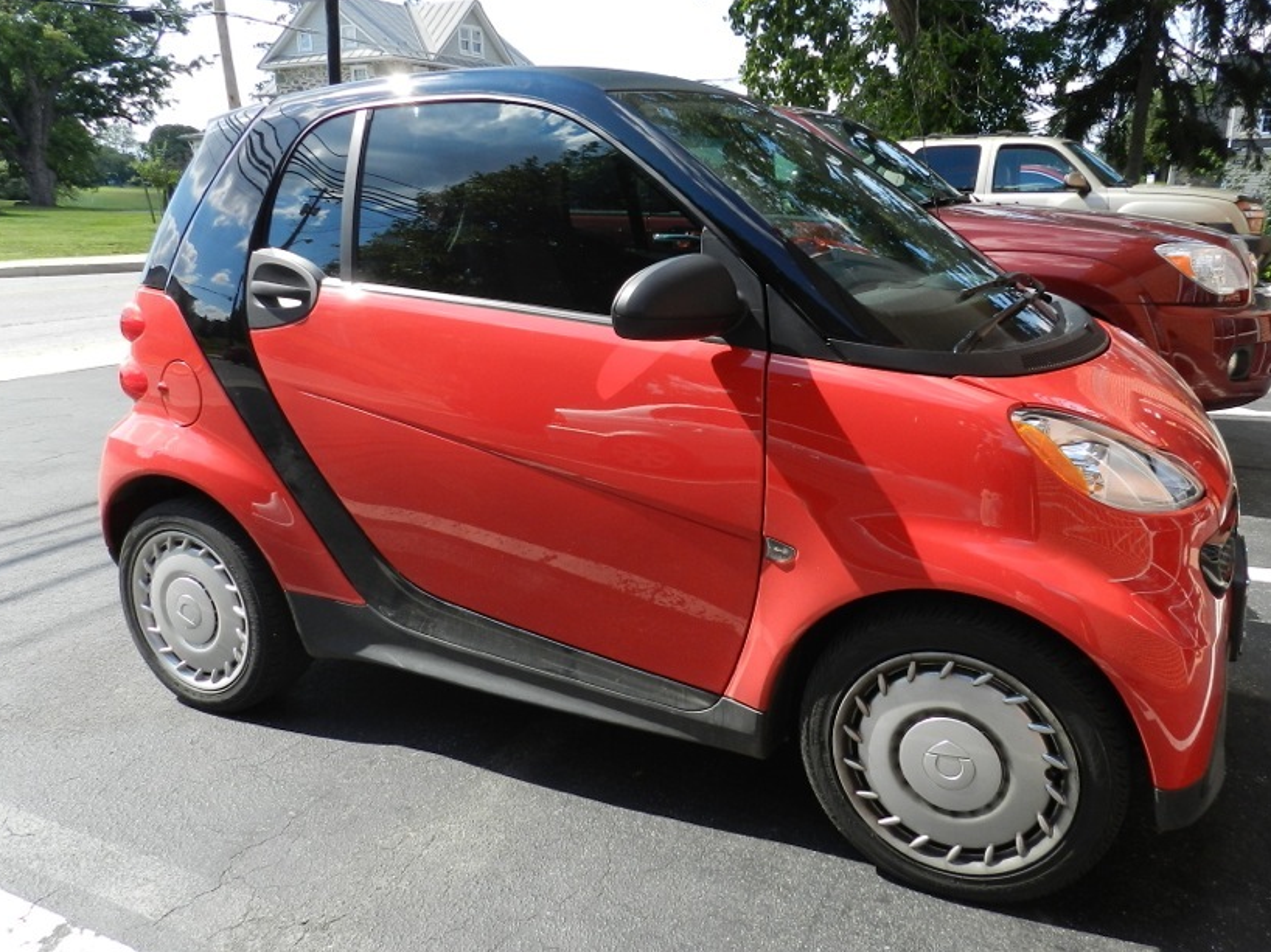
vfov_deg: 51.3
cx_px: 679
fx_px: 991
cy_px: 455
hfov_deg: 65.3
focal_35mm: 27
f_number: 3.4
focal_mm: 4
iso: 160
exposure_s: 1/800
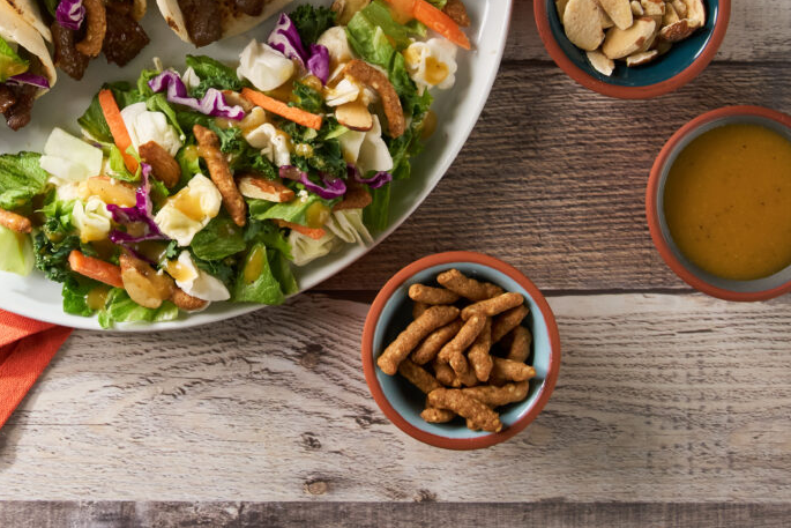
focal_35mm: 130
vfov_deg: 10.4
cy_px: -34
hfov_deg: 15.6
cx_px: 135
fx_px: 2857
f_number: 9
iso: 640
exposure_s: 1/50
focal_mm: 58
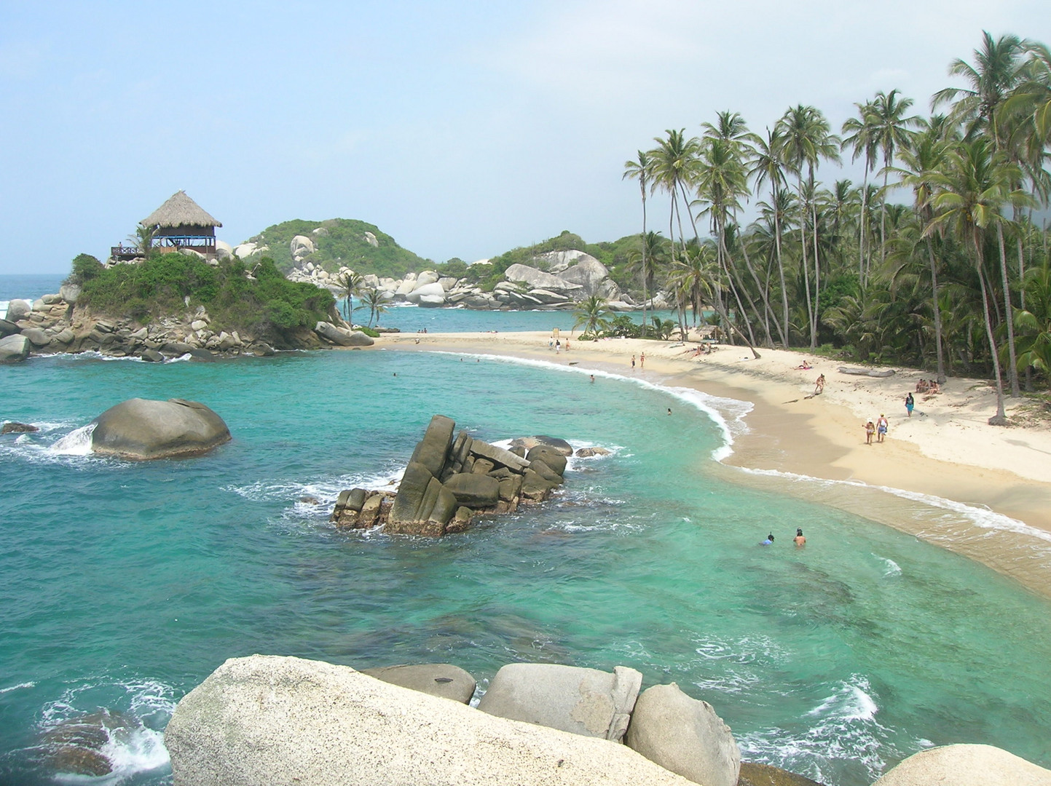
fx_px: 1032
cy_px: 393
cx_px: 526
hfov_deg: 54.0
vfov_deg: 41.7
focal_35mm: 34
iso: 50
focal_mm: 5.7
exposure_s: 1/355
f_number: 4.9
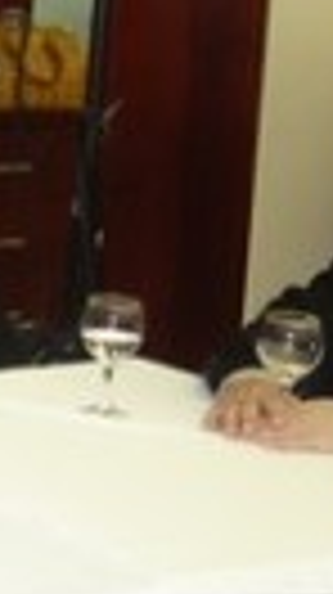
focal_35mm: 133
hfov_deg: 7.9
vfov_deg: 16.1
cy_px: 171
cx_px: -634
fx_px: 2093
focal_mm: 10.4
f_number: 2.5
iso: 1600
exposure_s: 1/100
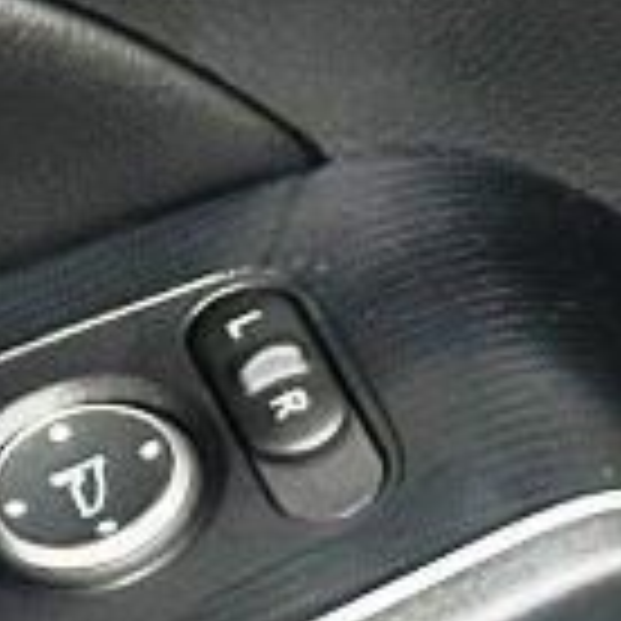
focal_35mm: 315
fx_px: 6393
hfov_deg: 5.5
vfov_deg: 5.6
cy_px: 158
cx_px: -234
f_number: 1.78
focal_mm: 6.86
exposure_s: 1/30
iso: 640
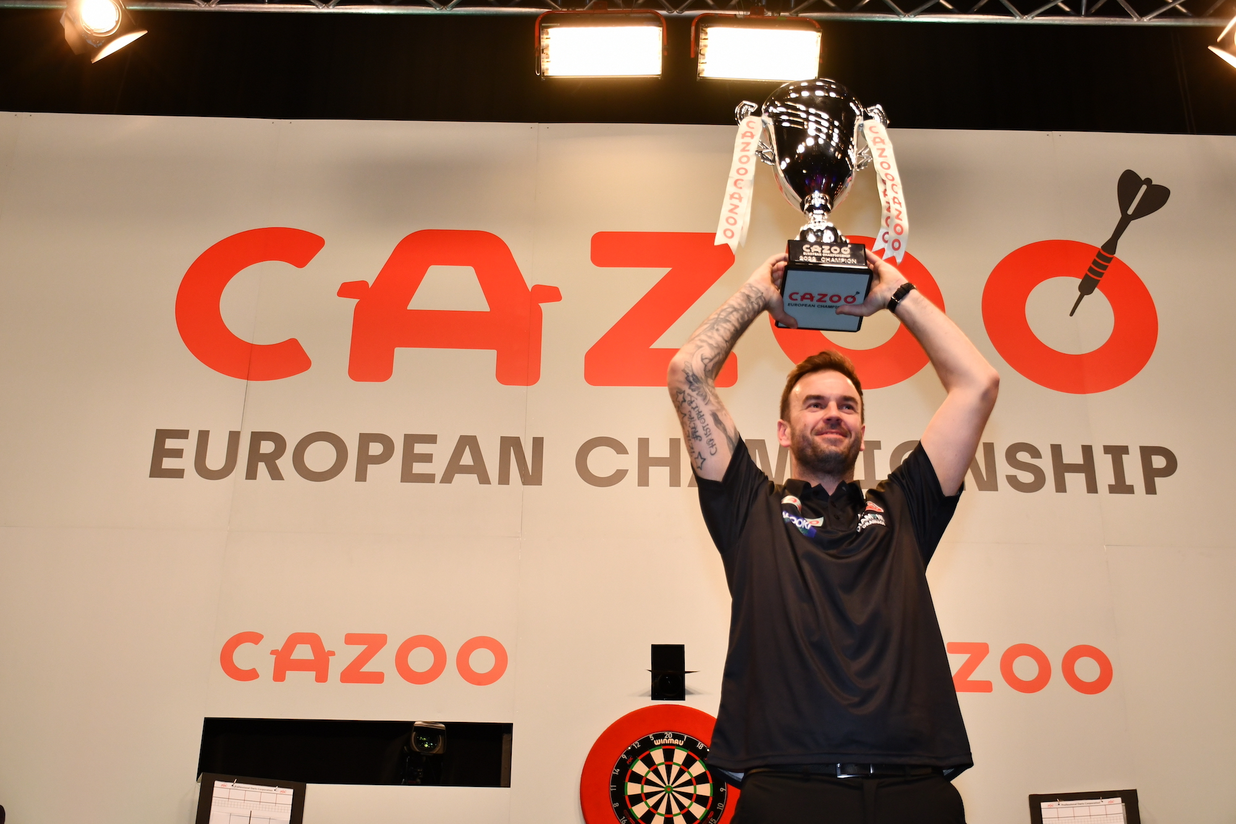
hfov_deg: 43.6
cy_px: 412
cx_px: 618
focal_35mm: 45
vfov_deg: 29.9
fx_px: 1545
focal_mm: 30
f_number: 4
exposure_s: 1/250
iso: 800
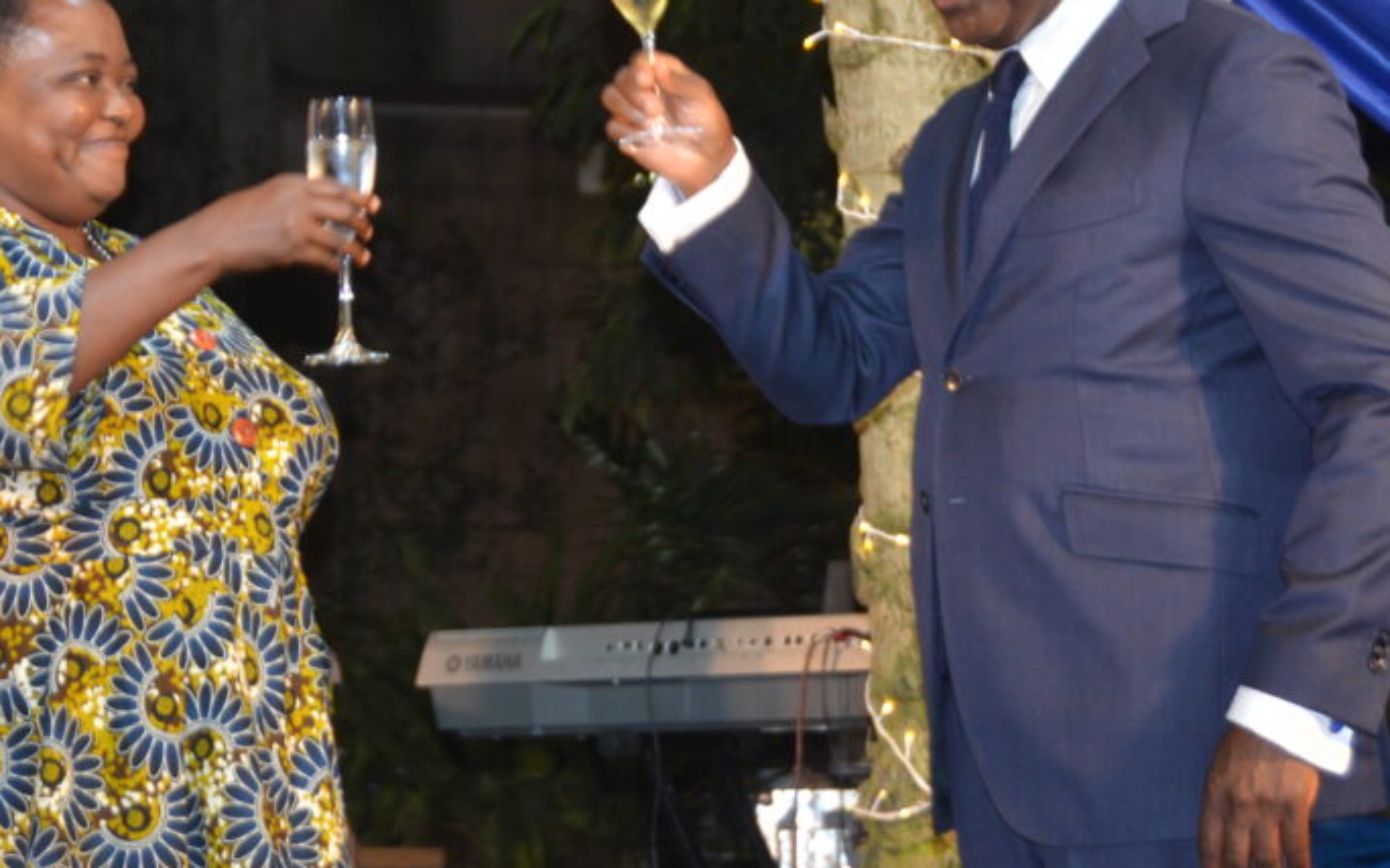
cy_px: 243
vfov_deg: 8.7
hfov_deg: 13.9
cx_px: 524
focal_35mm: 150
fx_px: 5680
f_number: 4.8
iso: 800
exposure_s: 1/60
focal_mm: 56
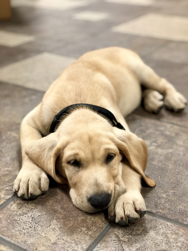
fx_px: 377
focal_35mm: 52
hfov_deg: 28.0
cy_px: 126
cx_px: 94
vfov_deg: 36.8
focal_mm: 6
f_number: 2.4
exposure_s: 1/30
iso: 160
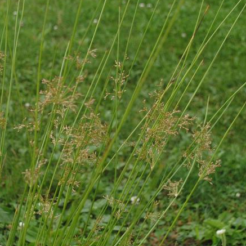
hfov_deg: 22.6
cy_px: 137
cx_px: 71
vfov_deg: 22.8
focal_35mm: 76
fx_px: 611
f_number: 4.2
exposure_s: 1/500
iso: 200
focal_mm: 26
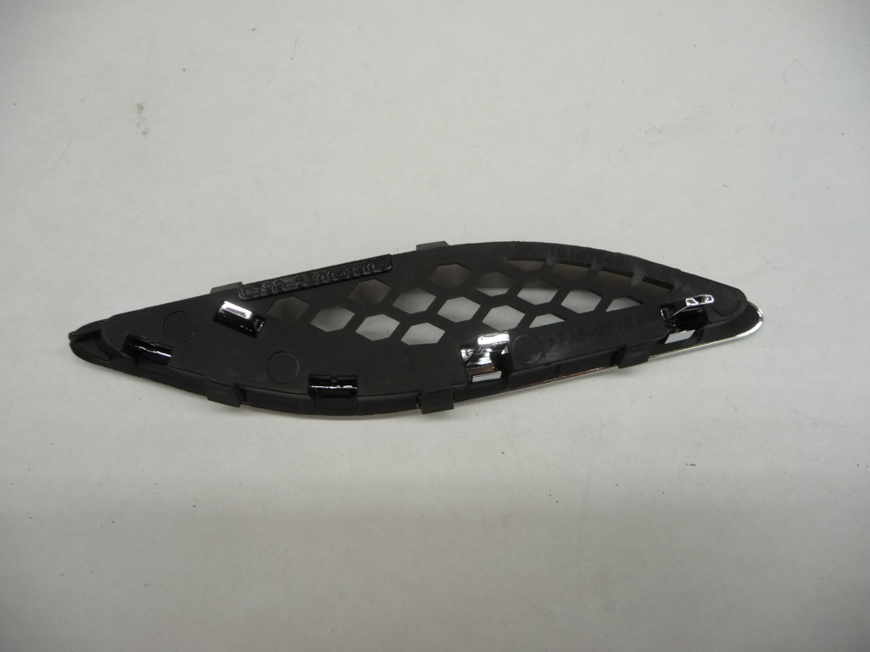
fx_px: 704
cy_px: 326
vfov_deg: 49.7
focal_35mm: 28
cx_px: 435
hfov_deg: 63.4
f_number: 3.3
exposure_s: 1/30
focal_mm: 4.7
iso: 125
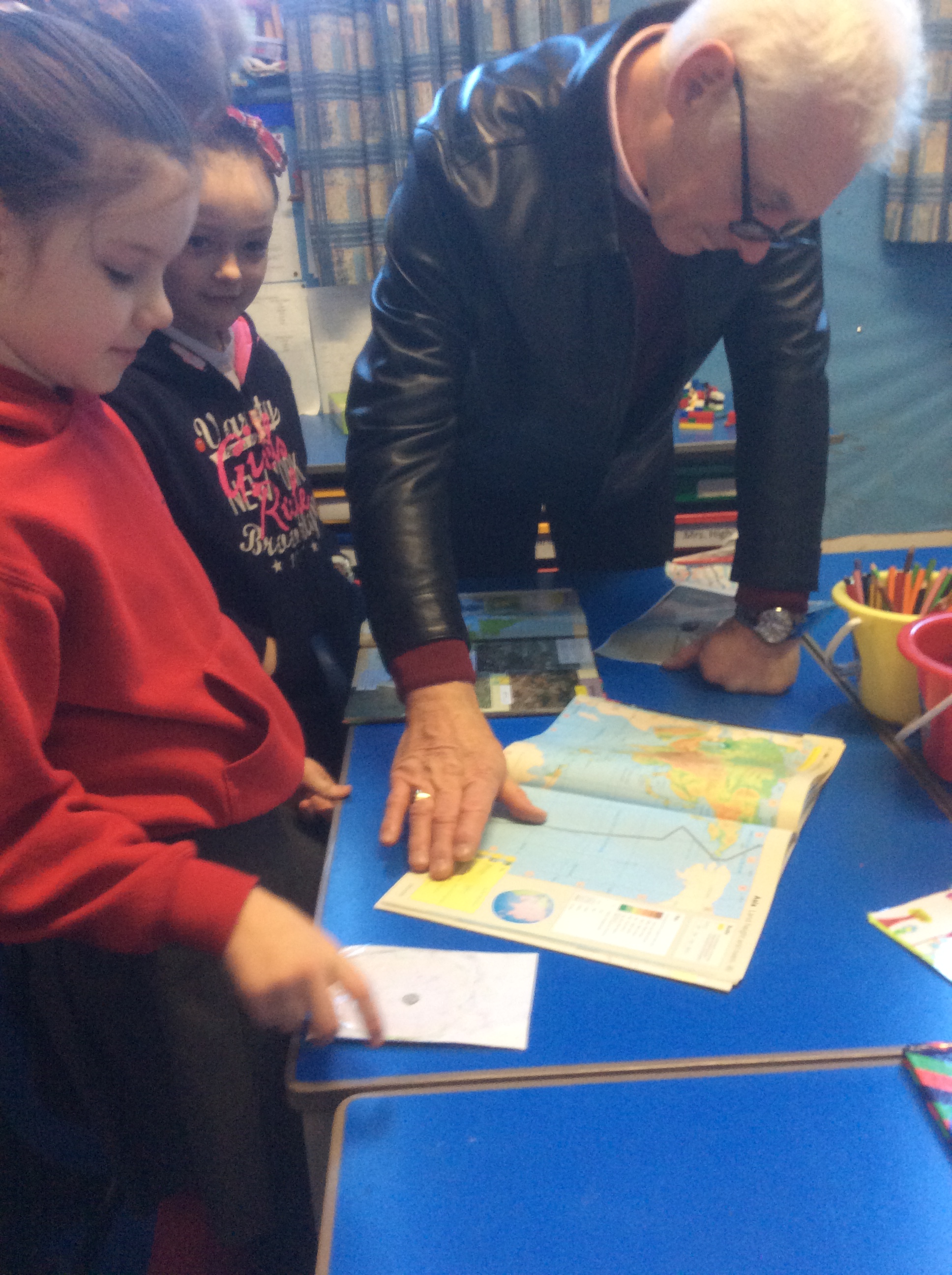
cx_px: 476
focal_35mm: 32
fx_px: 1177
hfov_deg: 44.1
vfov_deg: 56.9
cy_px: 638
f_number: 2.4
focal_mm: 3.3
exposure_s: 1/25
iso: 125
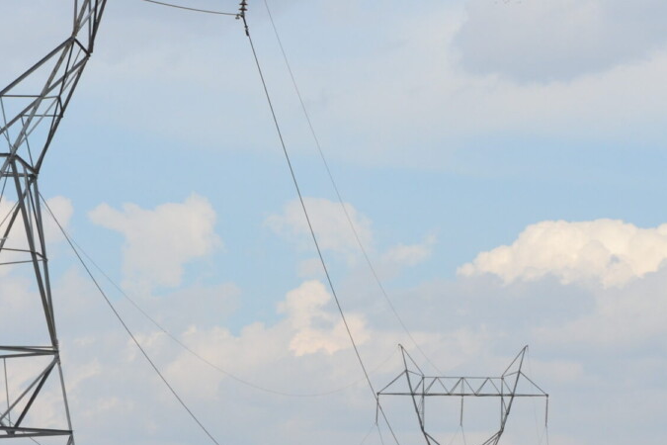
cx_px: 346
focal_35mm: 239
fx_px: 4428
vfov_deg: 5.7
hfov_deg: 8.6
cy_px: 222
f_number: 11
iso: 400
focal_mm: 70
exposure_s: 1/400
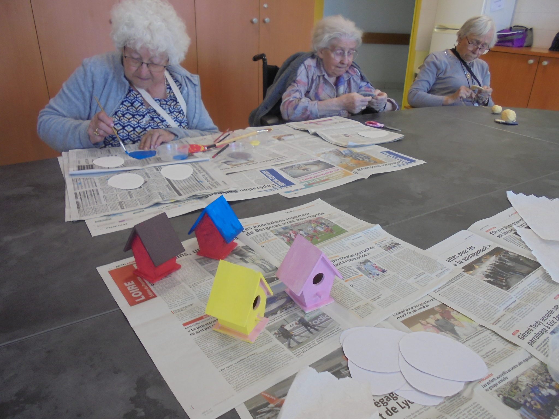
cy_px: 210
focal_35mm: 26
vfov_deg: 53.1
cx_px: 280
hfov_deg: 67.3
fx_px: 420
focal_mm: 4.6
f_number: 3.5
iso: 160
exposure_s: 1/30
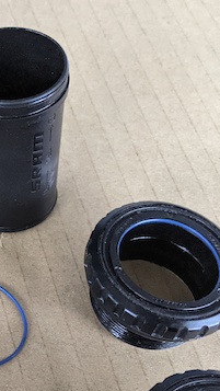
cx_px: -53
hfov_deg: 17.3
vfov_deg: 31.3
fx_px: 684
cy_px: 294
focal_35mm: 66
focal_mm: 4.44
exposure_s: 1/29.3
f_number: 1.8
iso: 552
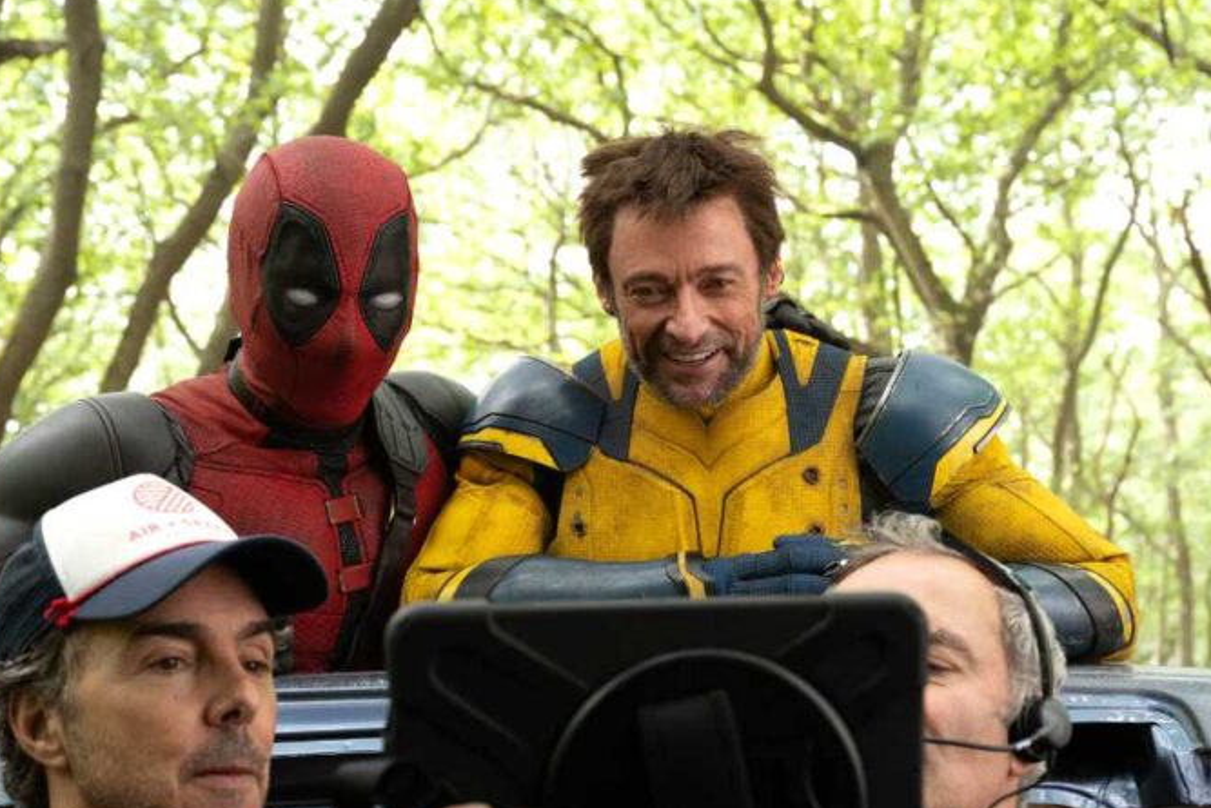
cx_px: 645
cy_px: 572
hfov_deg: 33.9
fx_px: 1985
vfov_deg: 22.9
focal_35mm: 59
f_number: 5
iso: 1600
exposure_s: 1/320
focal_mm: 41
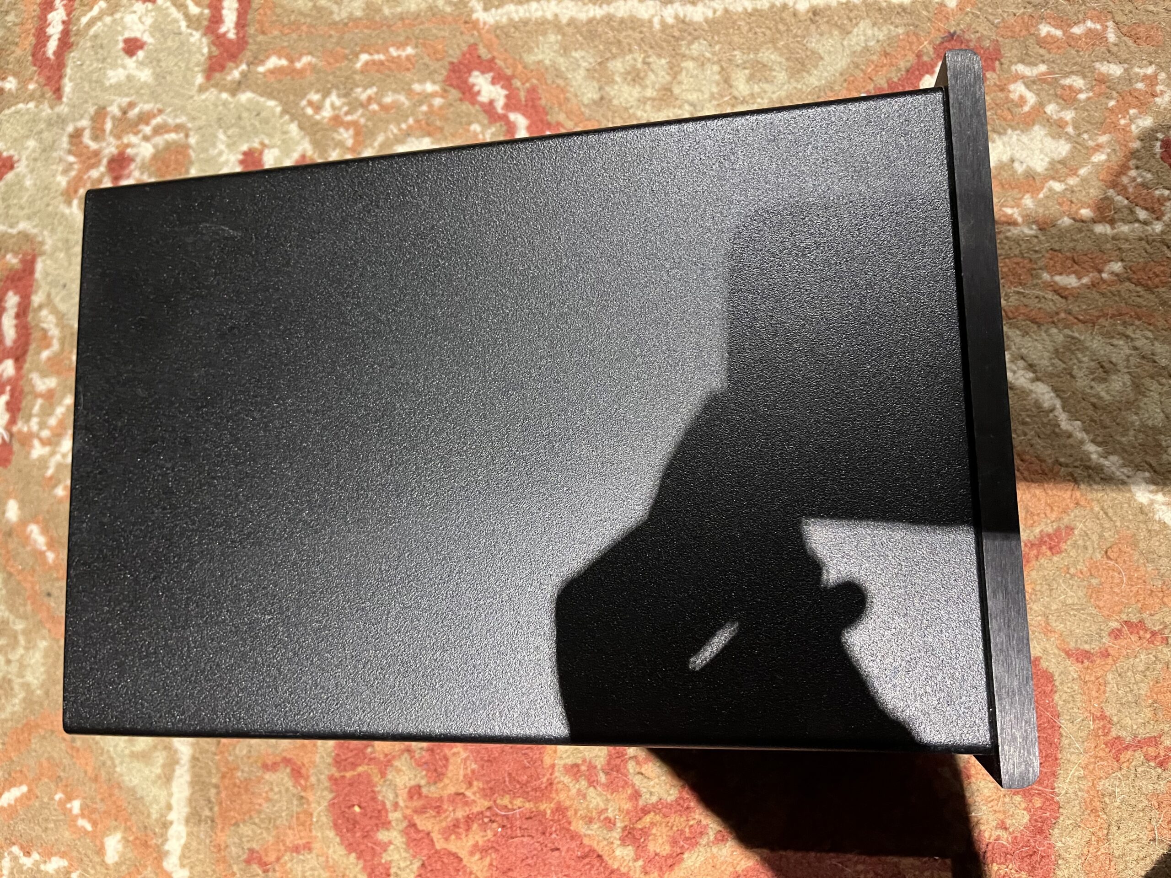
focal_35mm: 26
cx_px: 586
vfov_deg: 53.1
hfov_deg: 67.3
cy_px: 439
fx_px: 880
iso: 400
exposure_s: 1/40
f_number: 1.6
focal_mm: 5.1
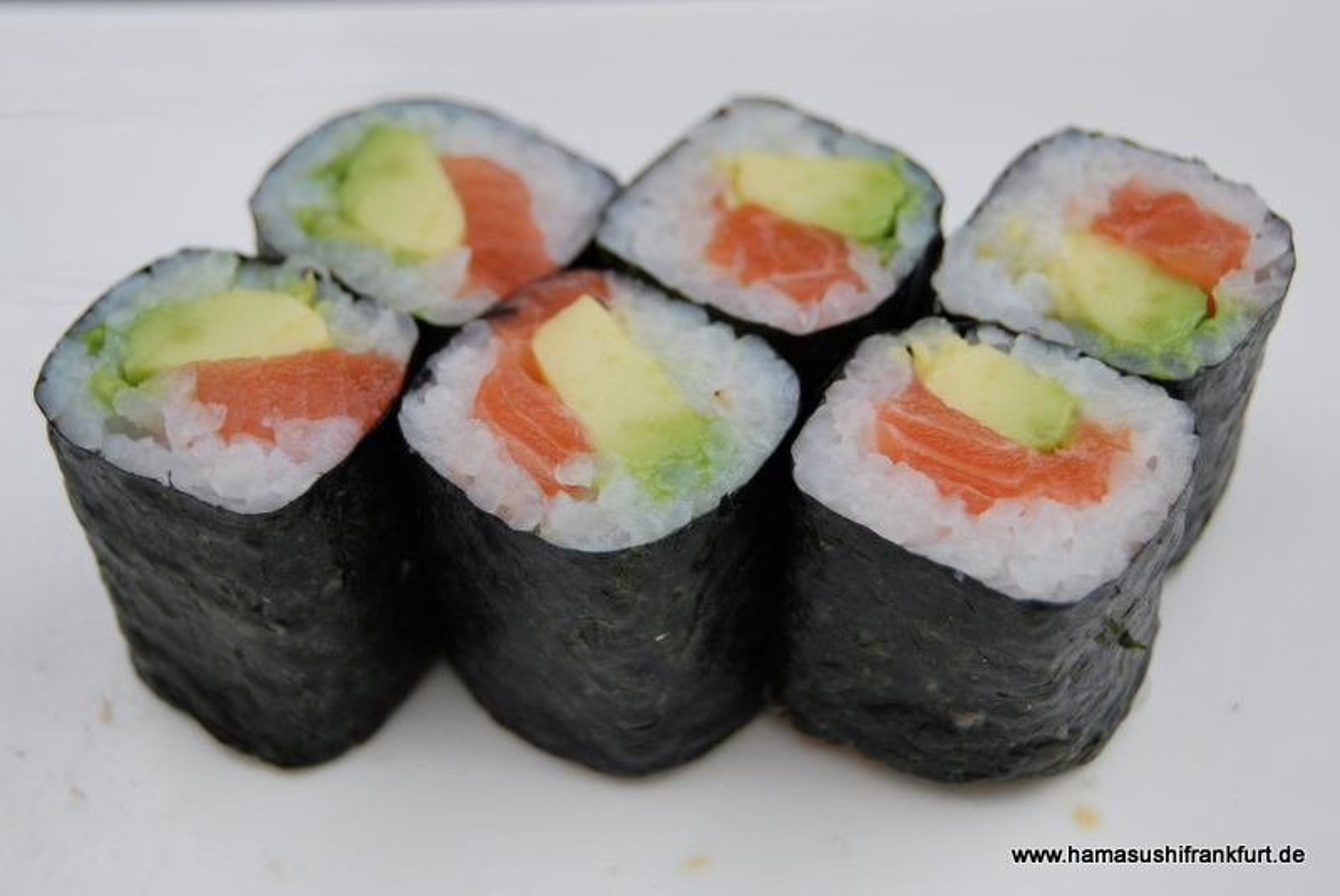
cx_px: 670
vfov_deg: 22.7
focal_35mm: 60
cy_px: 448
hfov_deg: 33.4
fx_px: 2235
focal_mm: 40
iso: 400
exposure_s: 1/40
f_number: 5
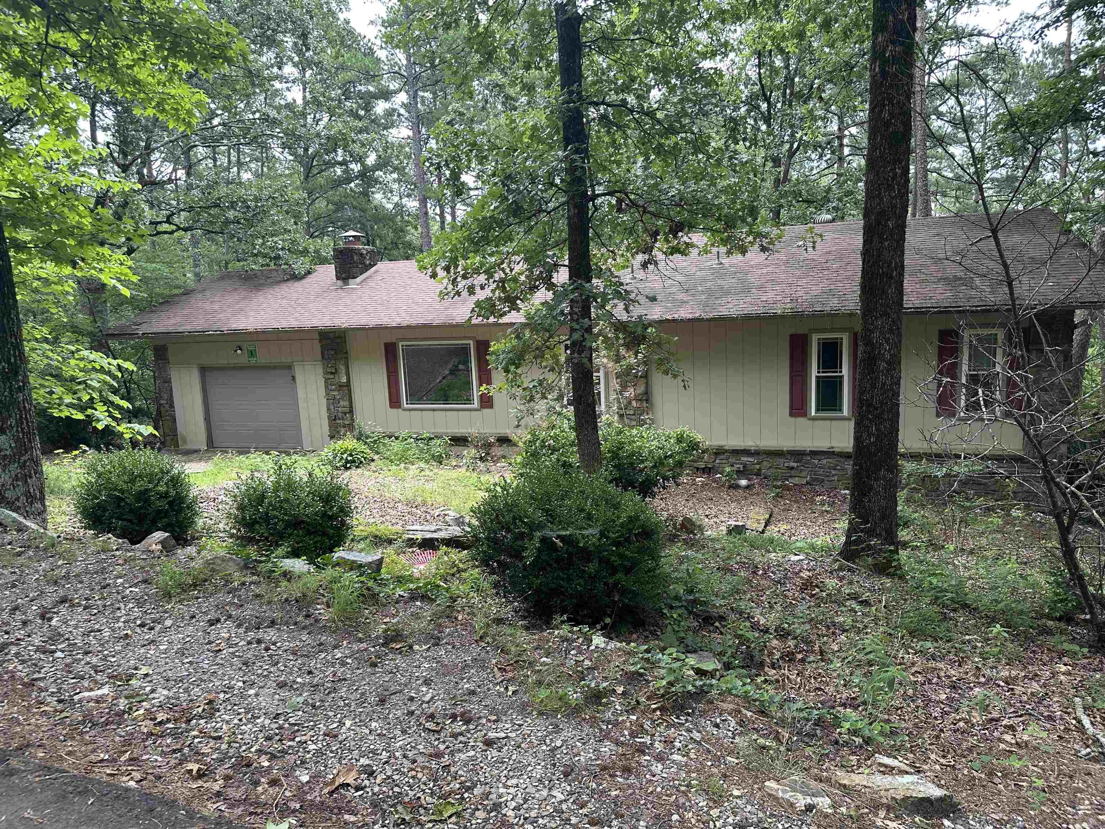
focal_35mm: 24
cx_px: 552
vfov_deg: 56.8
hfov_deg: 71.6
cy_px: 414
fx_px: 766
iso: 80
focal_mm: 6.86
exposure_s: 1/376
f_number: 1.78
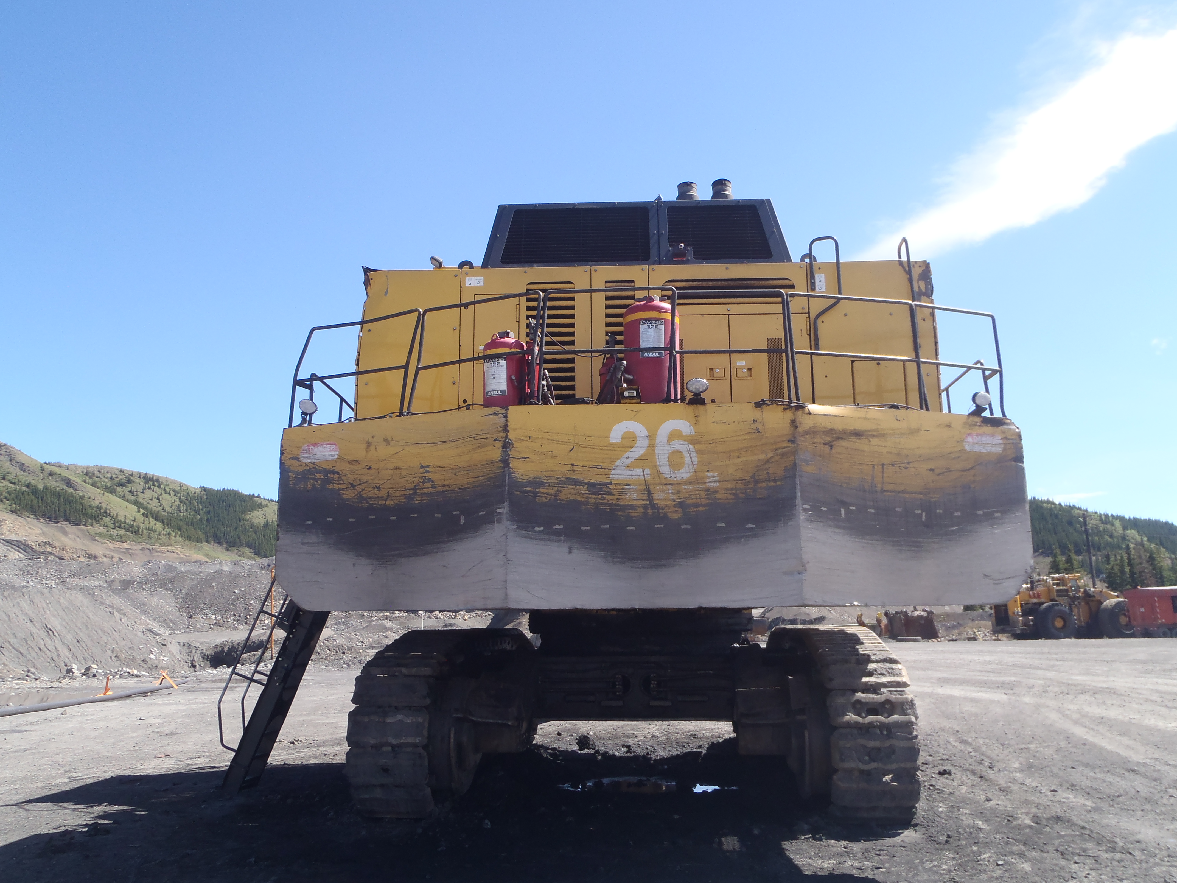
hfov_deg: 63.4
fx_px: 952
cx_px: 588
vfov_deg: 49.7
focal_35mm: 28
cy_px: 442
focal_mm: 5
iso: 80
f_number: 4.5
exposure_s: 1/320
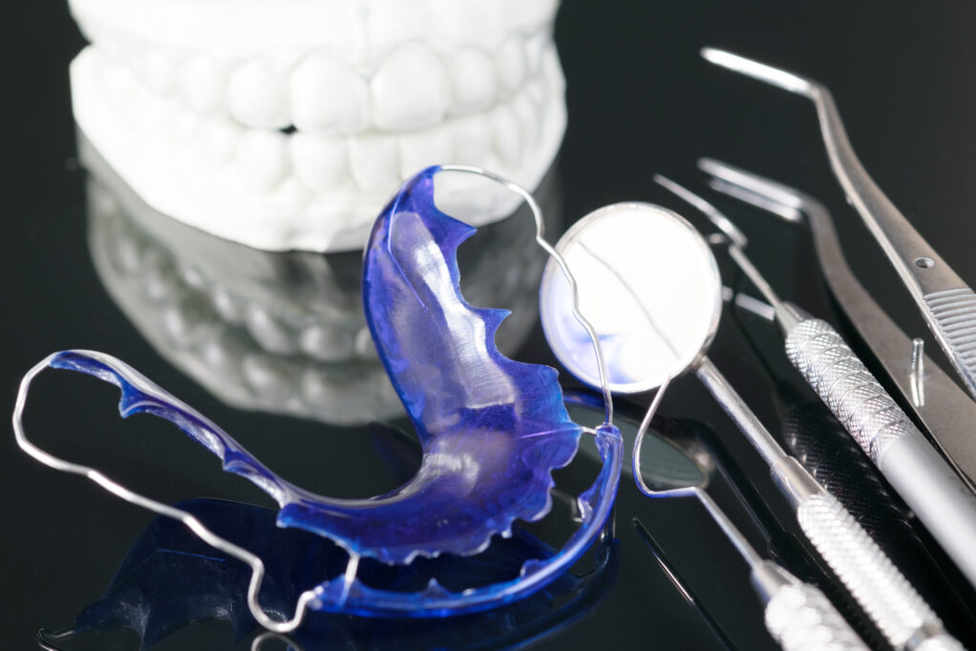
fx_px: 2440
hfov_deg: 22.6
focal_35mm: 90
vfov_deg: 15.2
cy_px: 326
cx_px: 488
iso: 200
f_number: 6.4
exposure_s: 1
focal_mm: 60
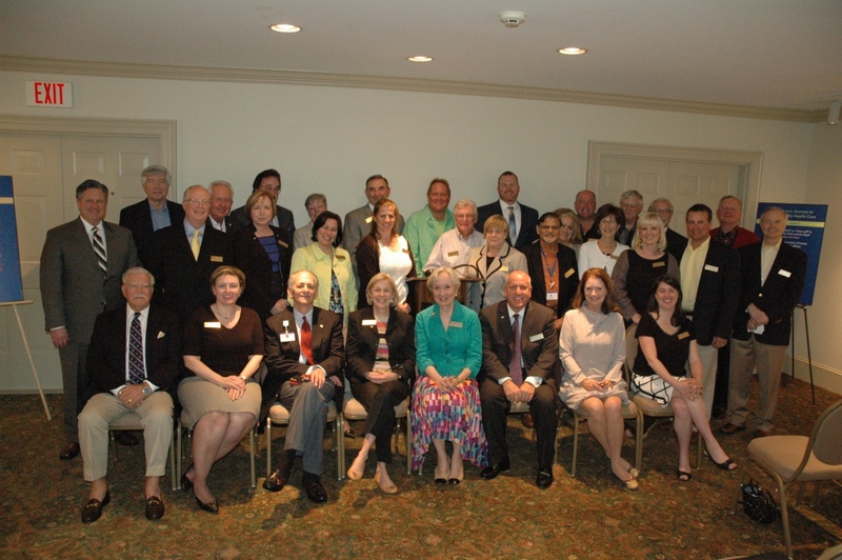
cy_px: 280
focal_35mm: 27
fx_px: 631
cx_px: 421
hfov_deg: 67.4
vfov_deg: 47.9
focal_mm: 18
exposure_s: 1/60
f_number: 5
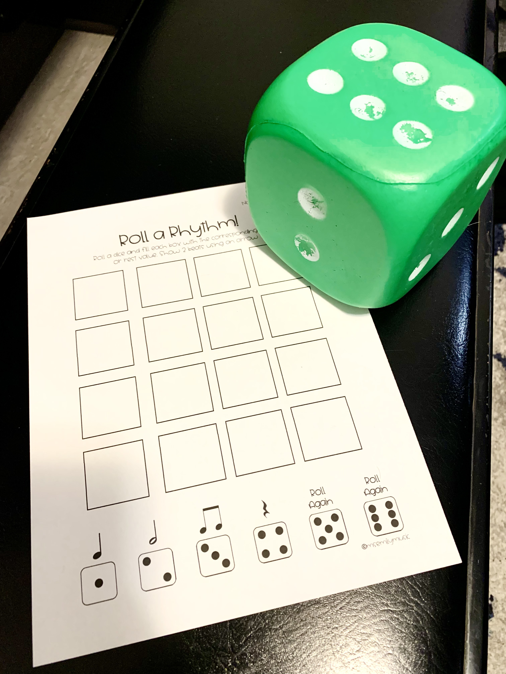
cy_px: 337
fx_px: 507
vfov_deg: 67.3
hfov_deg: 53.1
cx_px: 253
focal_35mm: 26
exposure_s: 1/42
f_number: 1.8
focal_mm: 4.25
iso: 250
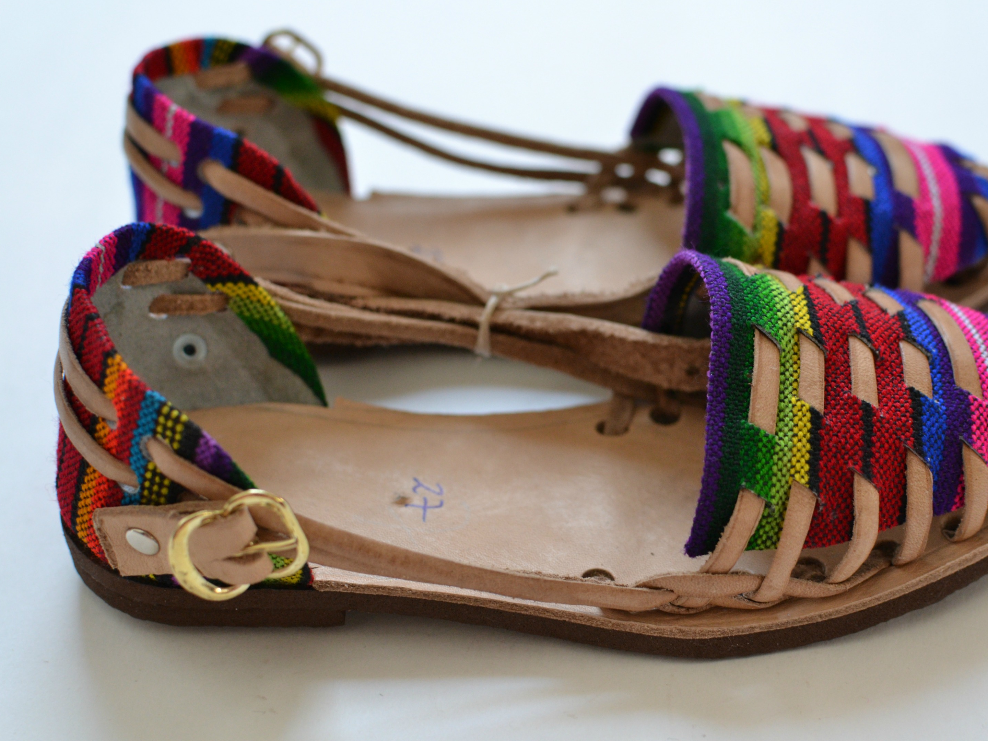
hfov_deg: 33.4
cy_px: 375
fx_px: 1643
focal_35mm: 58
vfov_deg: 25.4
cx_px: 548
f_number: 3.5
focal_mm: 35
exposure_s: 1/60
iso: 800
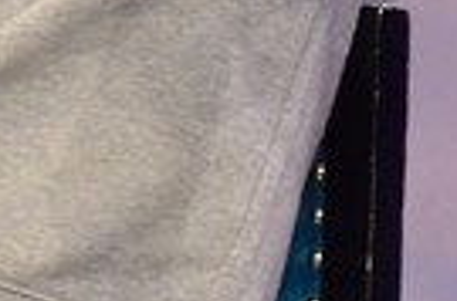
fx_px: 15750
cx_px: 369
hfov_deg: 1.7
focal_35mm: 1245
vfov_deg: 1.1
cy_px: -416
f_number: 8
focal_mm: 140
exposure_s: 1/200
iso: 4000
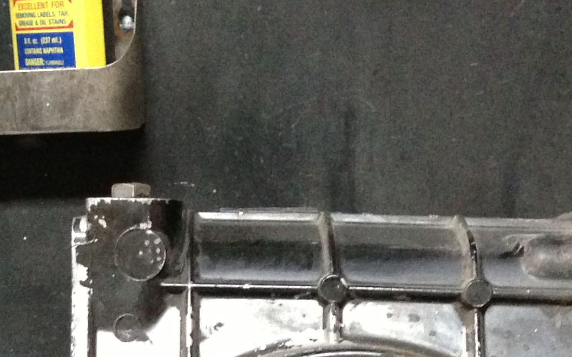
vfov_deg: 11.4
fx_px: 1684
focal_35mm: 108
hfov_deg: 19.2
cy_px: 614
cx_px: 199
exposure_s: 1/17
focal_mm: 4.13
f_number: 2.4
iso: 400
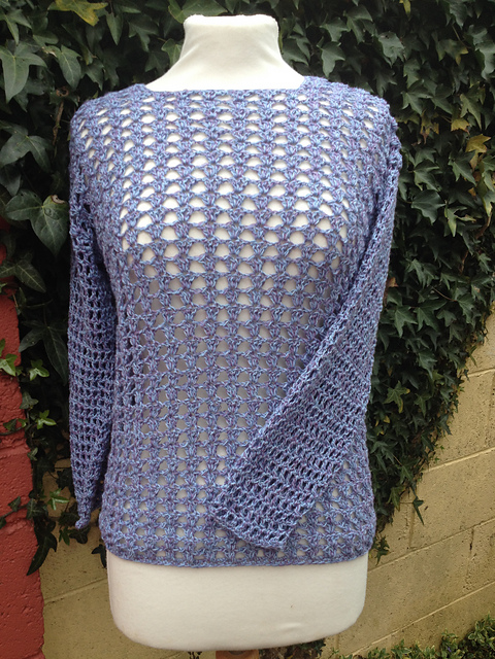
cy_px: 330
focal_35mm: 35
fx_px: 667
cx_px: 248
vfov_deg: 52.6
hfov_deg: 40.7
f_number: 2.4
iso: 50
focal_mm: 4.28
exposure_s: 1/120
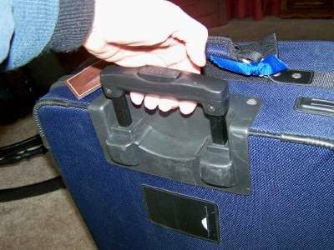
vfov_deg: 37.7
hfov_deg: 49.0
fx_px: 367
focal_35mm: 38
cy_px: 125
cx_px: 167
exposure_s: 1/80
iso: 400
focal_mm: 6.3
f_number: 2.8
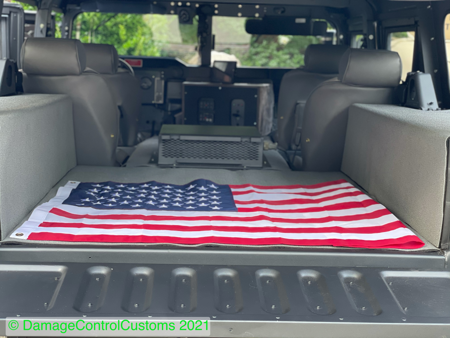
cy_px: 169
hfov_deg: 36.8
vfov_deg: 28.0
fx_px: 676
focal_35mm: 52
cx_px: 225
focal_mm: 6
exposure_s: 1/122
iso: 125
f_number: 2
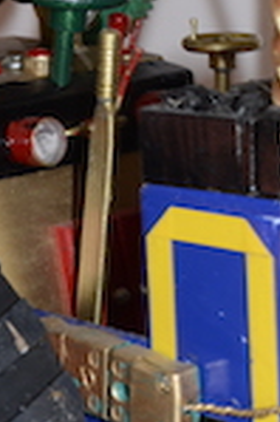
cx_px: 189
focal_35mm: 205
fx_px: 2397
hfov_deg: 6.7
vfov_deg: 10.0
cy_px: 249
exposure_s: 1/60
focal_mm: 50
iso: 500
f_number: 13
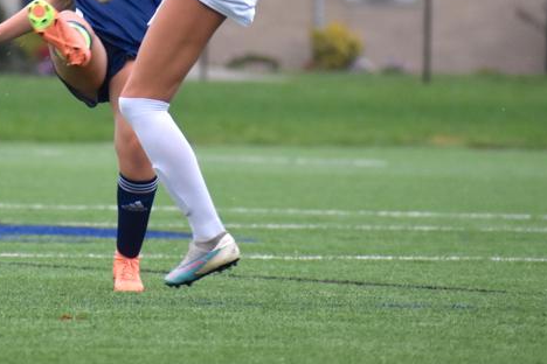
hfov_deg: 2.1
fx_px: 14950
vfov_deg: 1.4
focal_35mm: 984
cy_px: -12
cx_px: 95
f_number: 6.3
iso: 1100
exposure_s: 1/500
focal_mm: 300
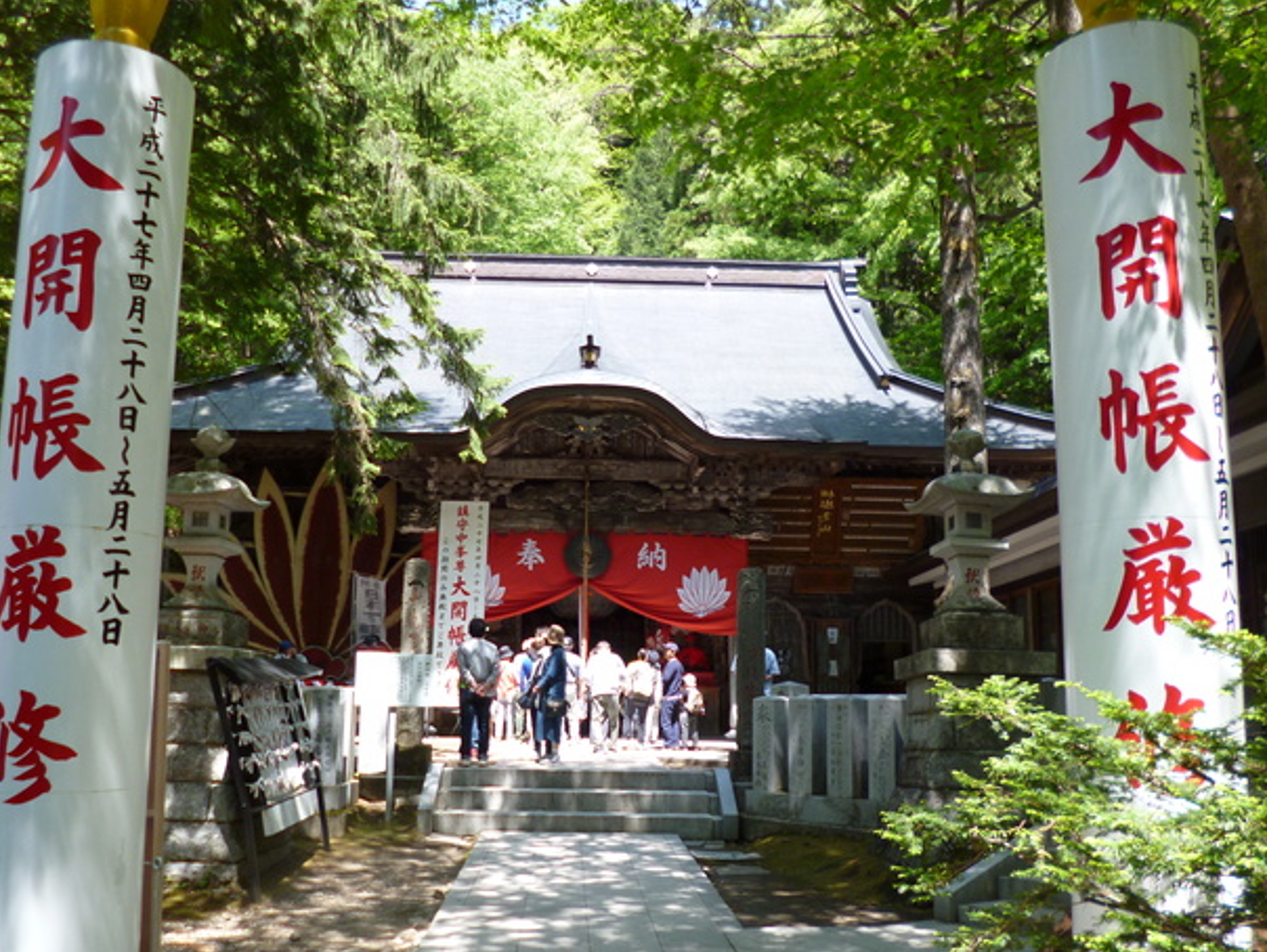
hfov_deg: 61.6
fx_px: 1062
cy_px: 537
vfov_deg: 48.2
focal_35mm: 29
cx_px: 617
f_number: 2.5
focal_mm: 4.3
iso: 100
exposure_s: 1/200
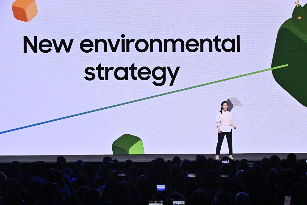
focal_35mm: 130
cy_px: 102
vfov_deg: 10.5
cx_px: 154
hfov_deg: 15.8
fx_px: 1108
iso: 1600
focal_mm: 130
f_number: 13
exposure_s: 1/80
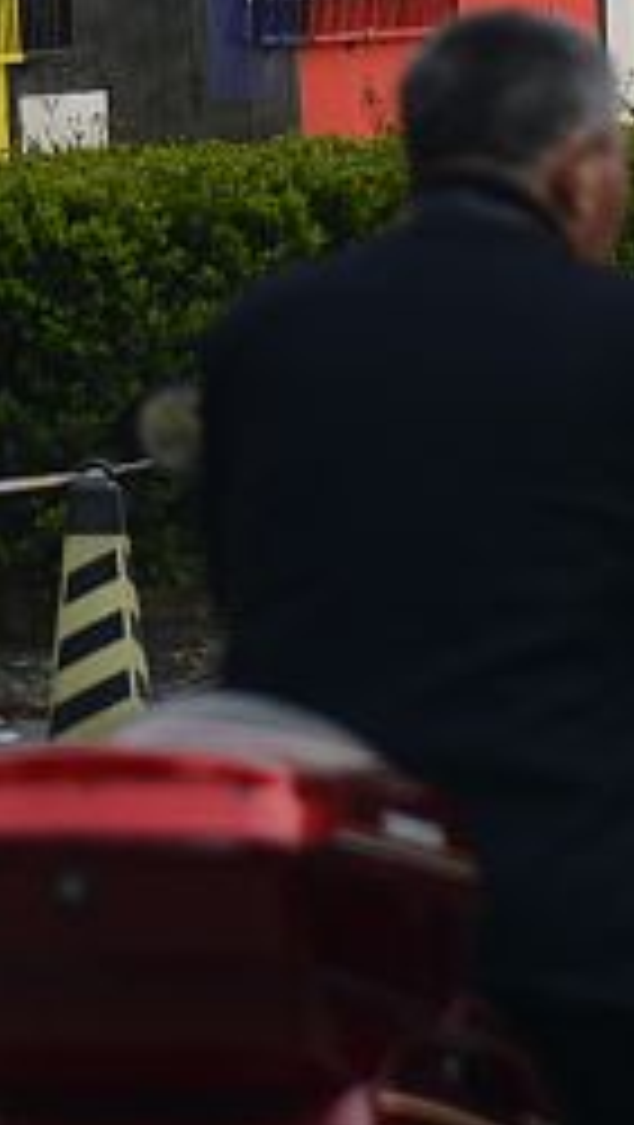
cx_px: -549
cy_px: -511
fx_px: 10499
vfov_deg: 6.1
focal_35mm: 352
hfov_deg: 3.4
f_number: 2.8
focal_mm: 70
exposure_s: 1/5000
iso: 640
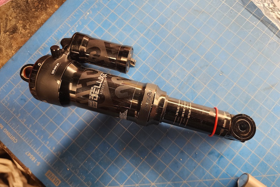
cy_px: 101
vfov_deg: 53.1
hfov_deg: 73.7
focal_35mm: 24
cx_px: 140
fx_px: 187
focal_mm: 6.4
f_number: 1.8
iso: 160
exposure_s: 1/120
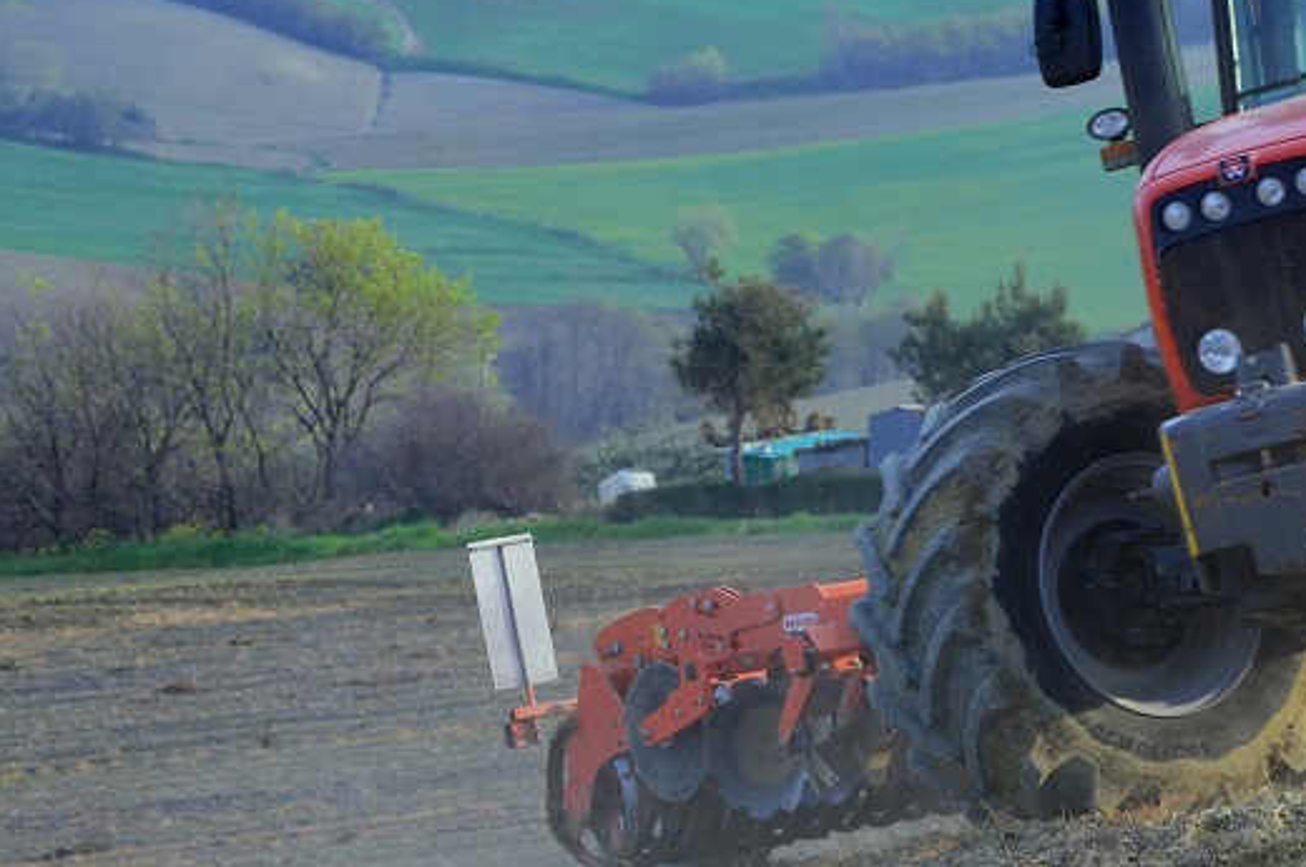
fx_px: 10649
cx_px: 1211
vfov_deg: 4.7
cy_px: 415
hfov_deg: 7.0
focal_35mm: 294
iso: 400
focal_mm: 102
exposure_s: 1/200
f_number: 10
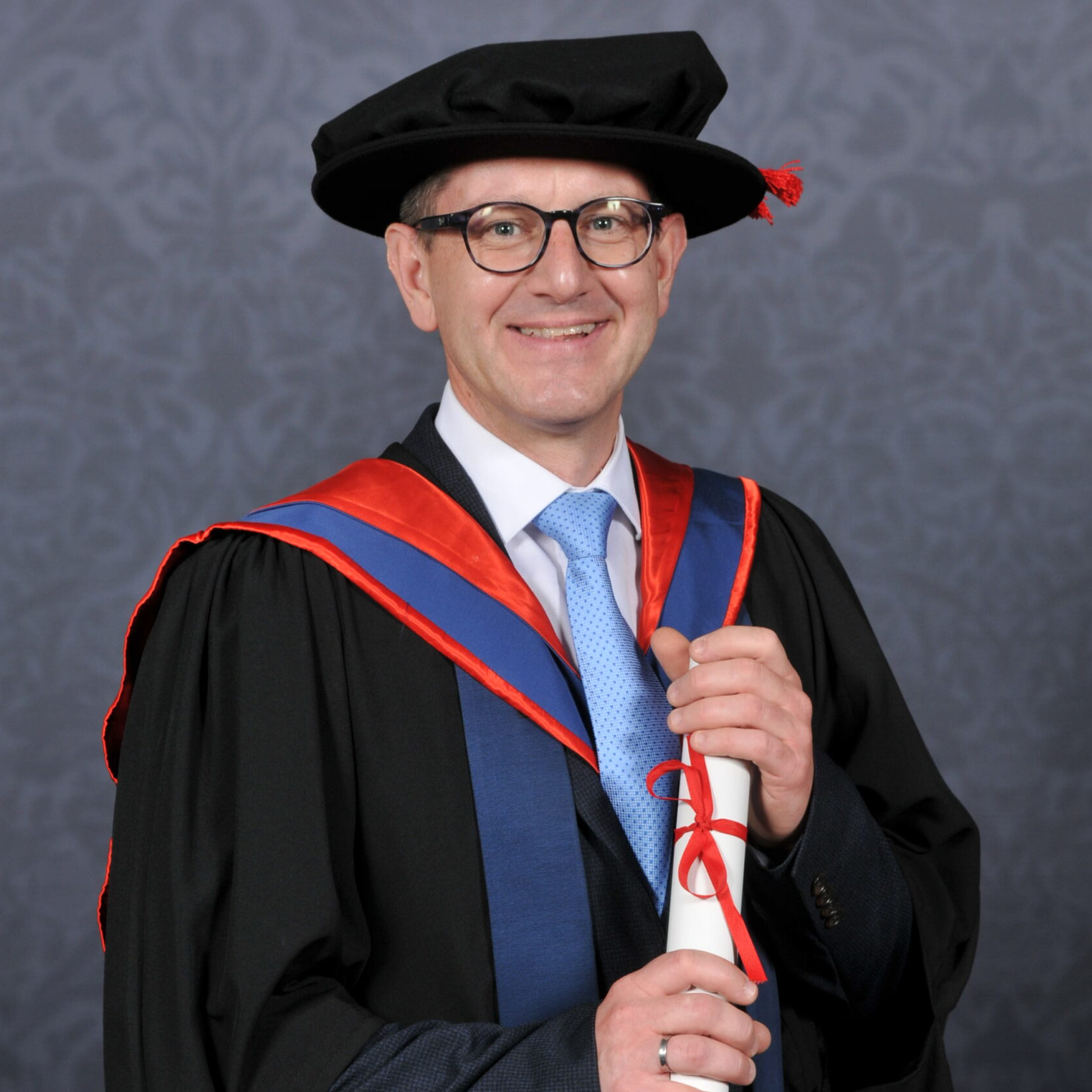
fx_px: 3319
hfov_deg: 18.7
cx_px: 544
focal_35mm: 93
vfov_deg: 18.7
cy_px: 591
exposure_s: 1/160
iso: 200
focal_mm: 48
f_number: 13
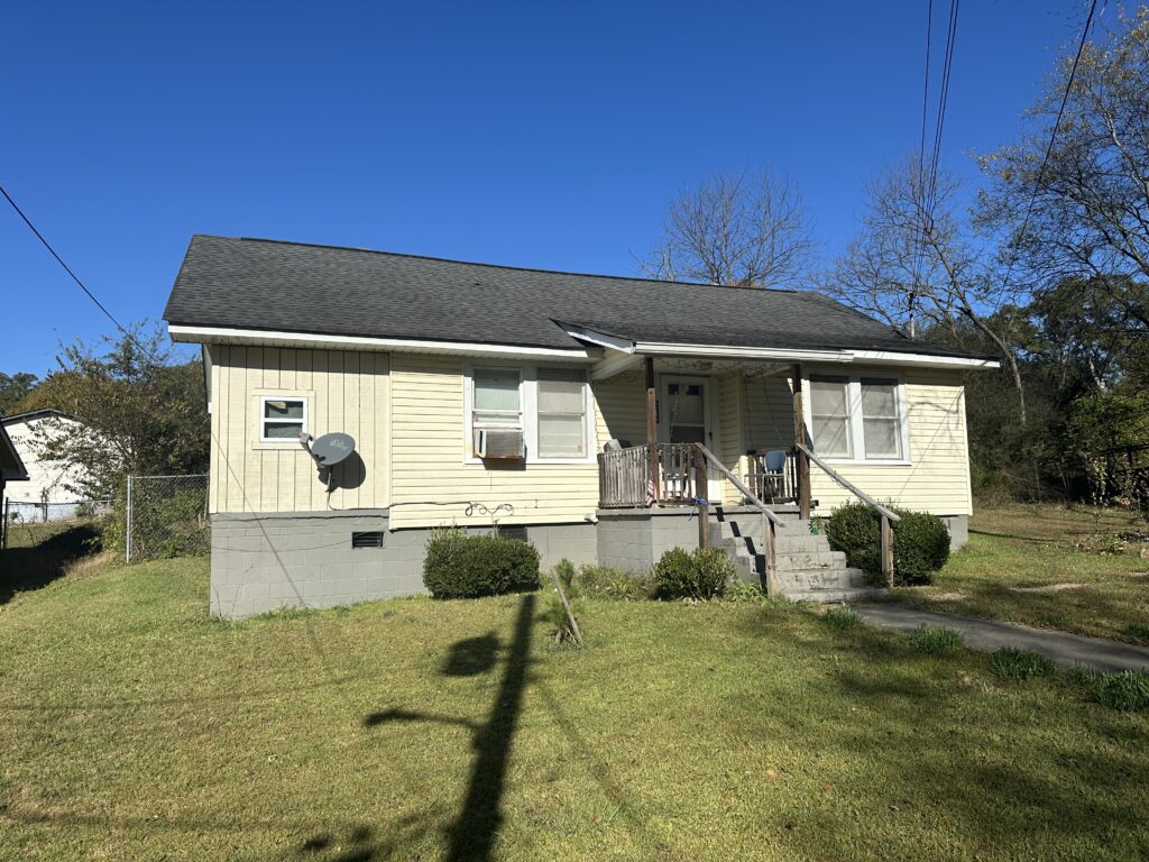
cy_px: 431
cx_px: 574
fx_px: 797
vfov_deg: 56.8
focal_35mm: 24
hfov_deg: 71.6
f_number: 1.78
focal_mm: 6.86
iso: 80
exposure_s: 1/5848
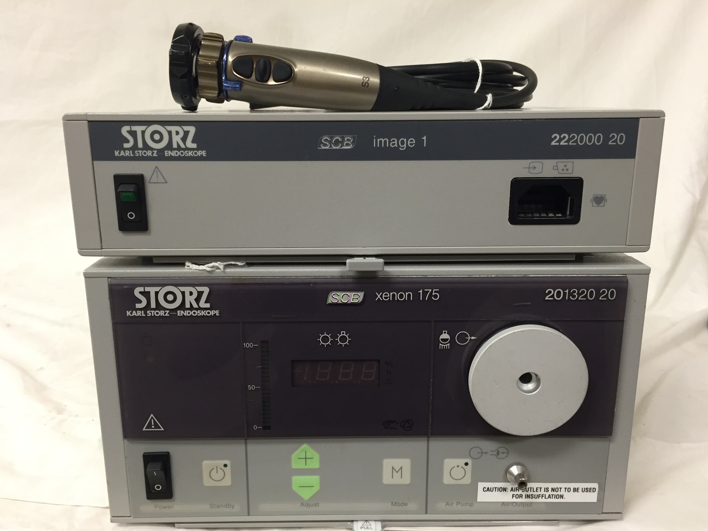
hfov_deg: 60.0
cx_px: 352
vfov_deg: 46.8
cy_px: 267
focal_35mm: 30
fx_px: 614
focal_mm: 4.15
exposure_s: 1/30
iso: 125
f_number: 2.2
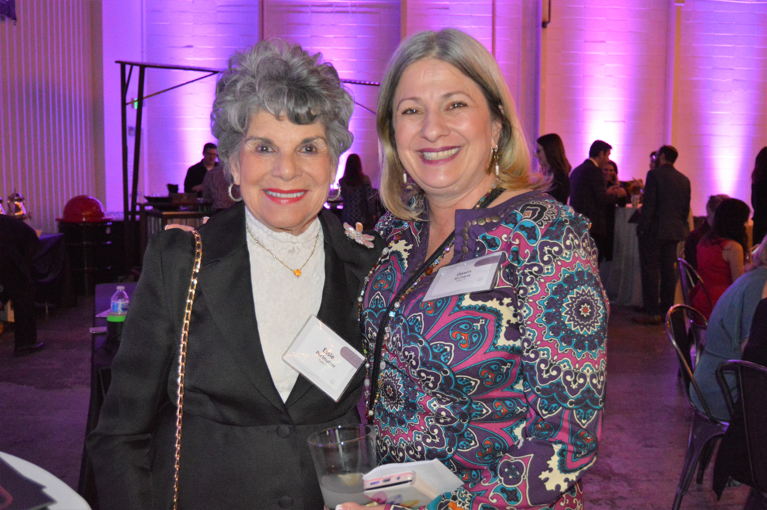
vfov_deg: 39.9
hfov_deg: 57.3
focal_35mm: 33
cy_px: 255
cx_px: 384
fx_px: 702
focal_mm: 22
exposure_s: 1/60
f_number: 3.5
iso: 3200
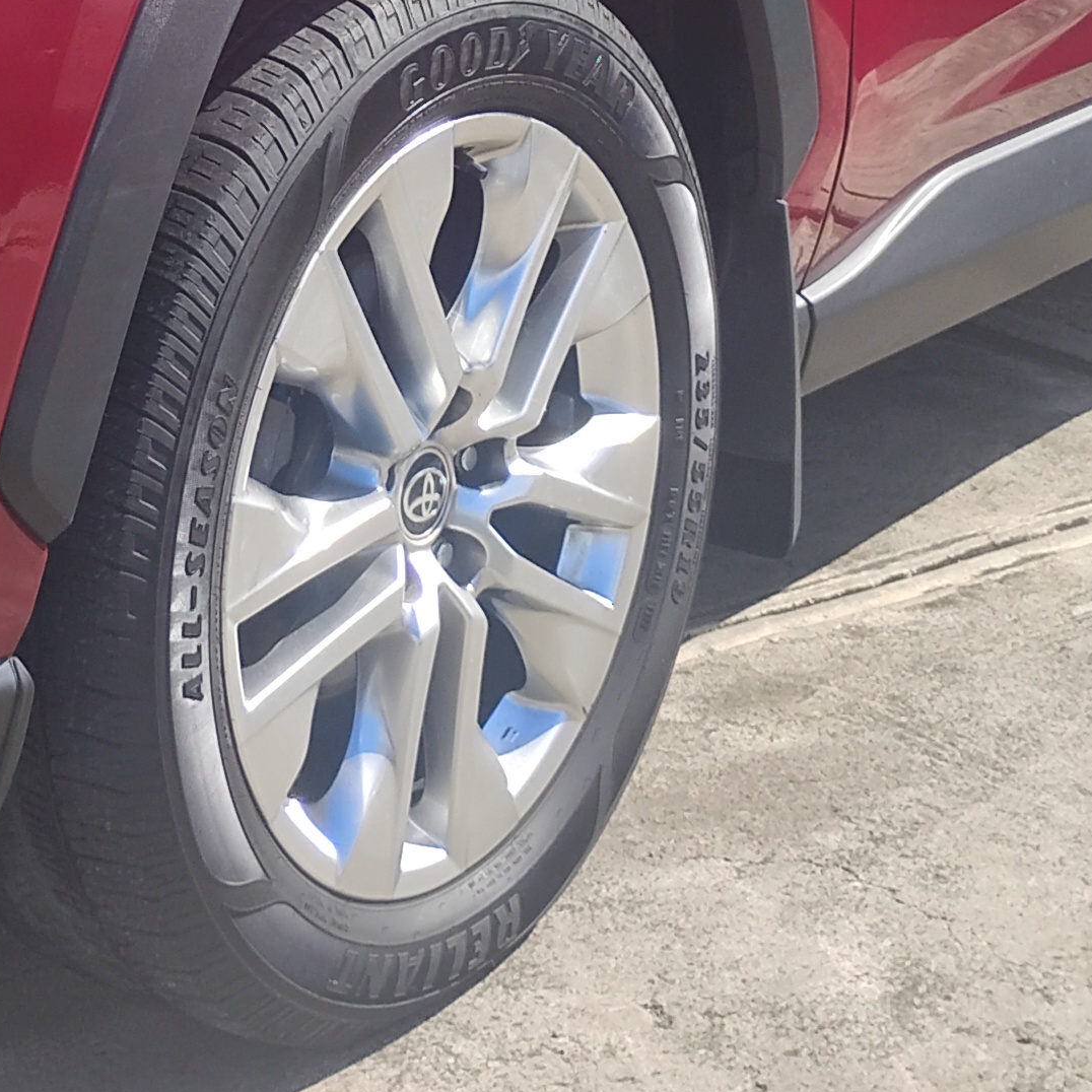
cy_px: -203
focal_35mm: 94
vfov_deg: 17.6
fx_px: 3355
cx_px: 44
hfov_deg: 18.1
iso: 100
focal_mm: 4.26
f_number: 1.8
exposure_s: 1/490
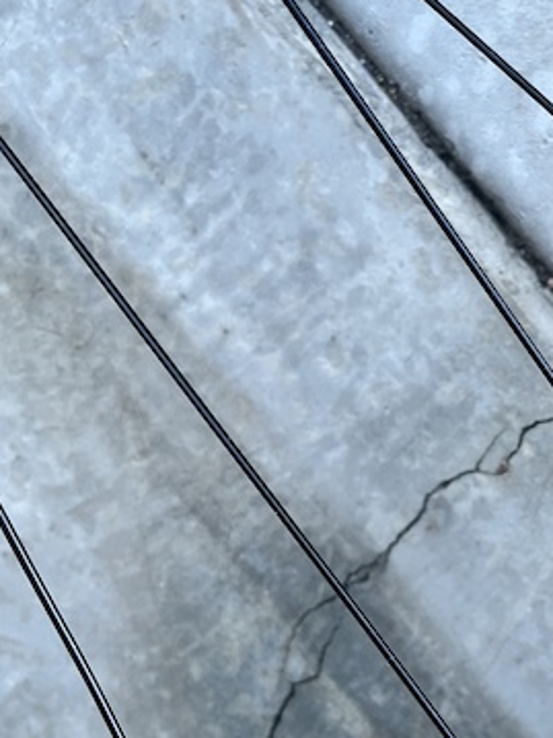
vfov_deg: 33.2
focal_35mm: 58
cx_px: 547
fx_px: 1236
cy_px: 409
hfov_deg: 24.1
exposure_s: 1/122
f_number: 1.6
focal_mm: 5.1
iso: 50
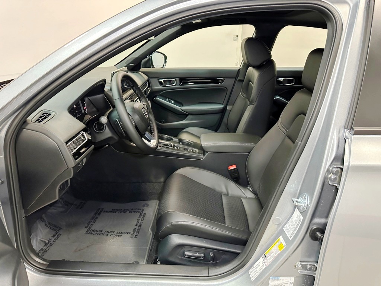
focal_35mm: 24
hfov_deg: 71.6
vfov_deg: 56.8
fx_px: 264
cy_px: 143
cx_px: 190
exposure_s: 1/40
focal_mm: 6.86
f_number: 1.78
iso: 800
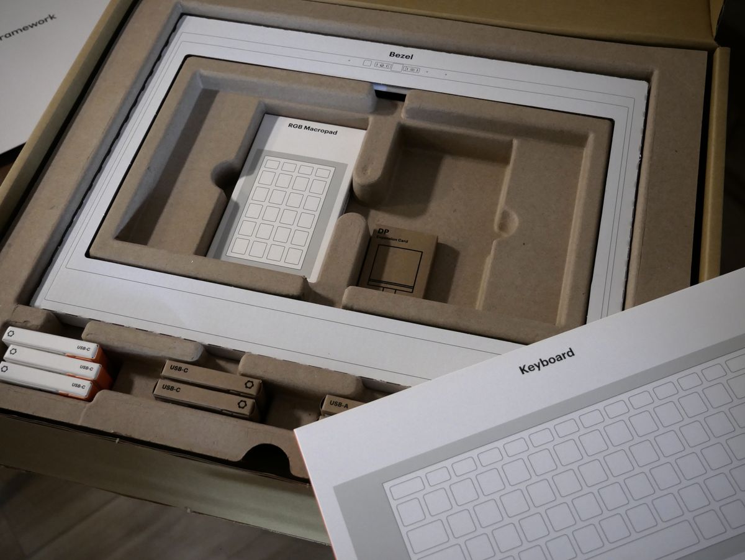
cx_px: 372
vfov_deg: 36.0
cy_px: 280
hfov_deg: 46.8
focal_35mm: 40
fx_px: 861
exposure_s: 1/30
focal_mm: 20
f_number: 4.1
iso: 1000
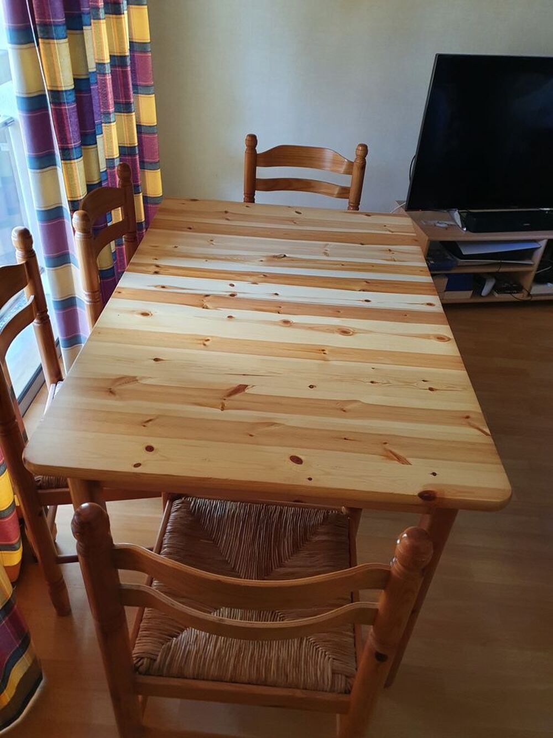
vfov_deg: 67.3
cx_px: 276
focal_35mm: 26
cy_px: 369
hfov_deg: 53.1
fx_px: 554
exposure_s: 1/50
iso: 160
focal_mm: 4.32
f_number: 1.5
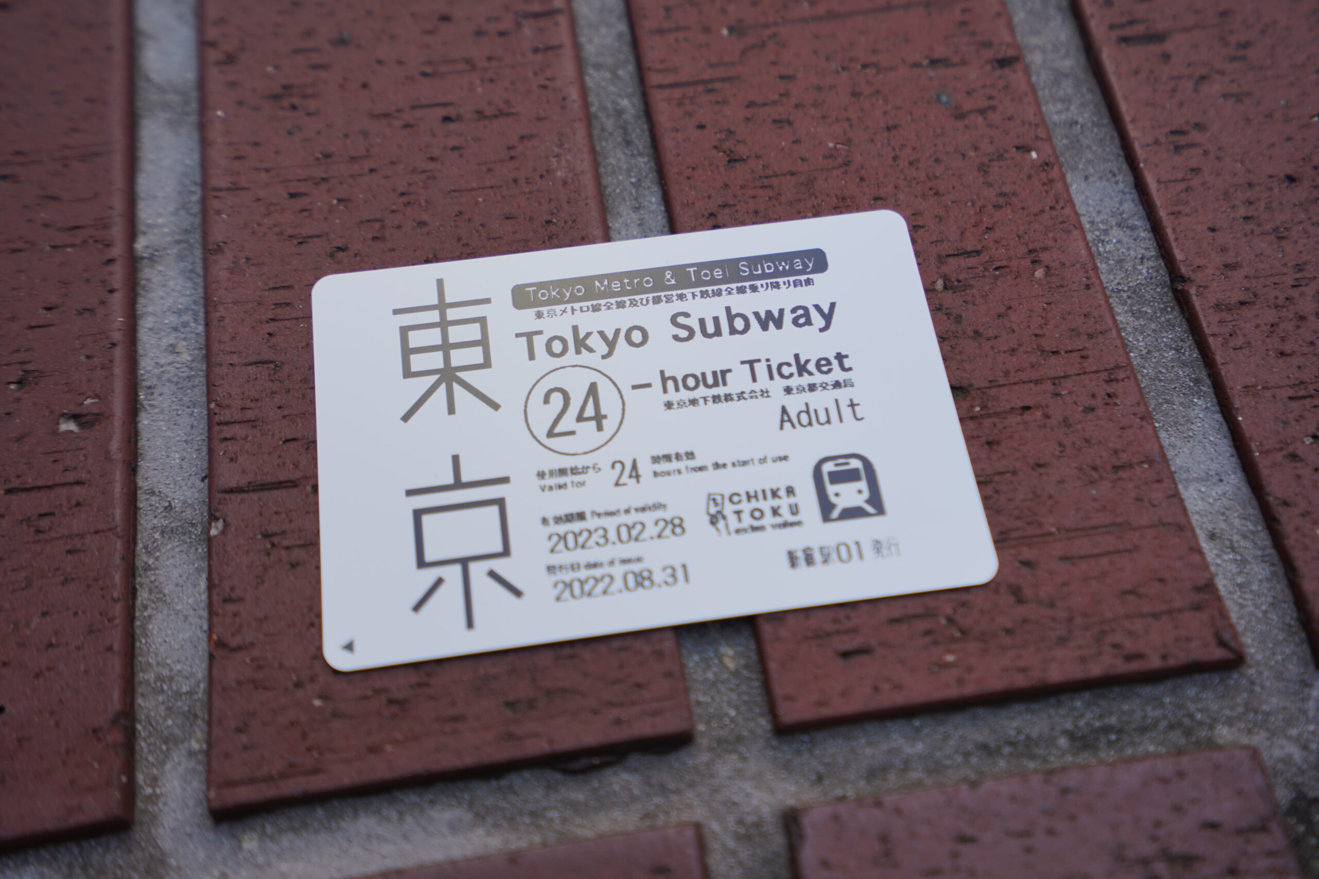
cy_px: 440
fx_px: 1282
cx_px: 660
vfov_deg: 37.9
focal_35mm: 35
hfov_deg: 54.4
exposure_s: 1/125
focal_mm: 35
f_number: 4
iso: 100
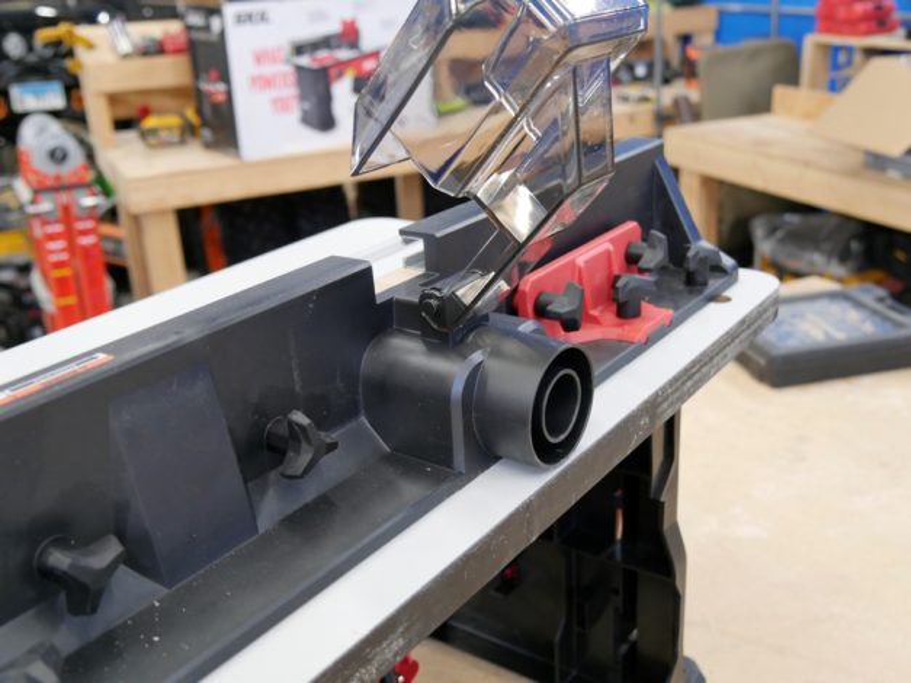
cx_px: 456
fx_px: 1000
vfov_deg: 37.7
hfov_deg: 49.0
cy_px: 342
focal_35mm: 38
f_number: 3.8
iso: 1250
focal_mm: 19
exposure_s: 1/60
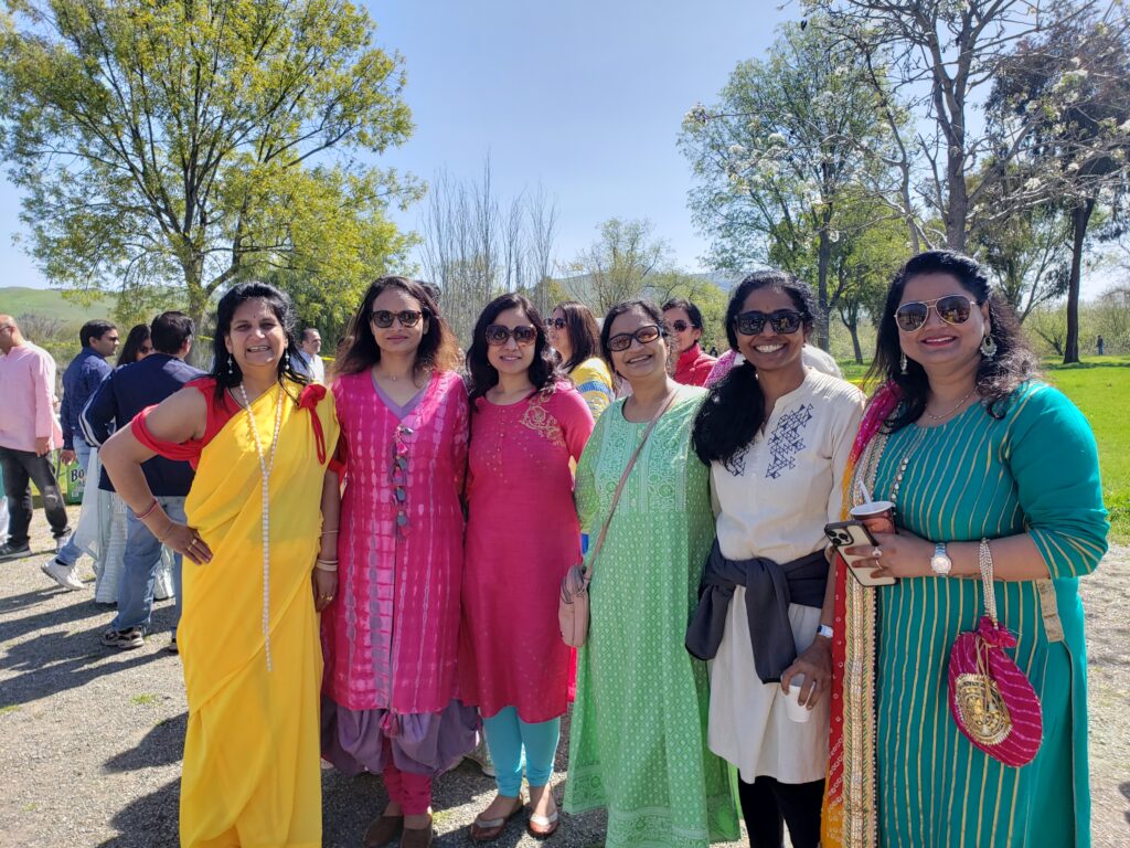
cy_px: 424
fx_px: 849
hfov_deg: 67.3
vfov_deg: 53.1
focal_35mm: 26
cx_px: 565
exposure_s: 1/488
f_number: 2.4
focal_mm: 4.3
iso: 50
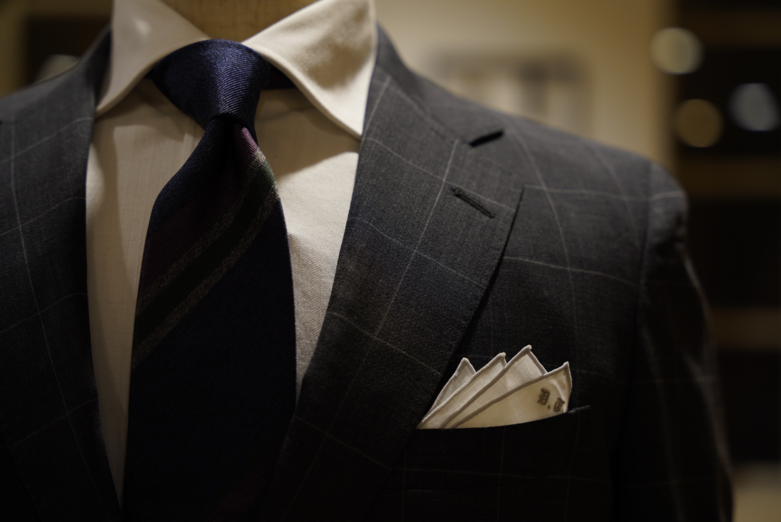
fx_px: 1520
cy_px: 261
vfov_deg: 19.5
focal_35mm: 70
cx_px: 390
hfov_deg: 28.8
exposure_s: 1/90
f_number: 2.8
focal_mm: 70
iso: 250
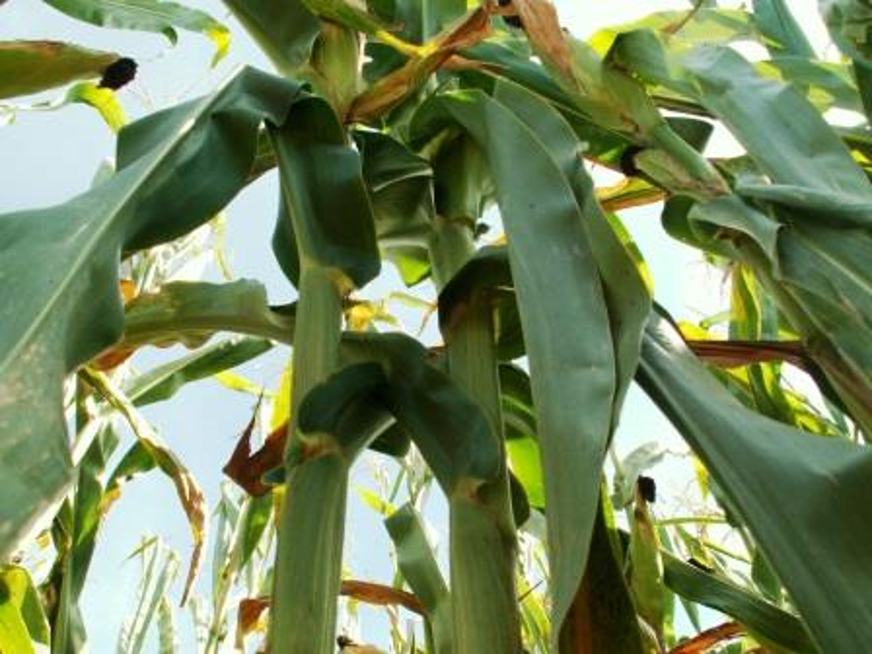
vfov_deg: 40.7
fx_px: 882
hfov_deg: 52.6
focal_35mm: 35
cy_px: 327
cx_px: 436
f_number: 5
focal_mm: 5.86
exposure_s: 1/100
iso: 50
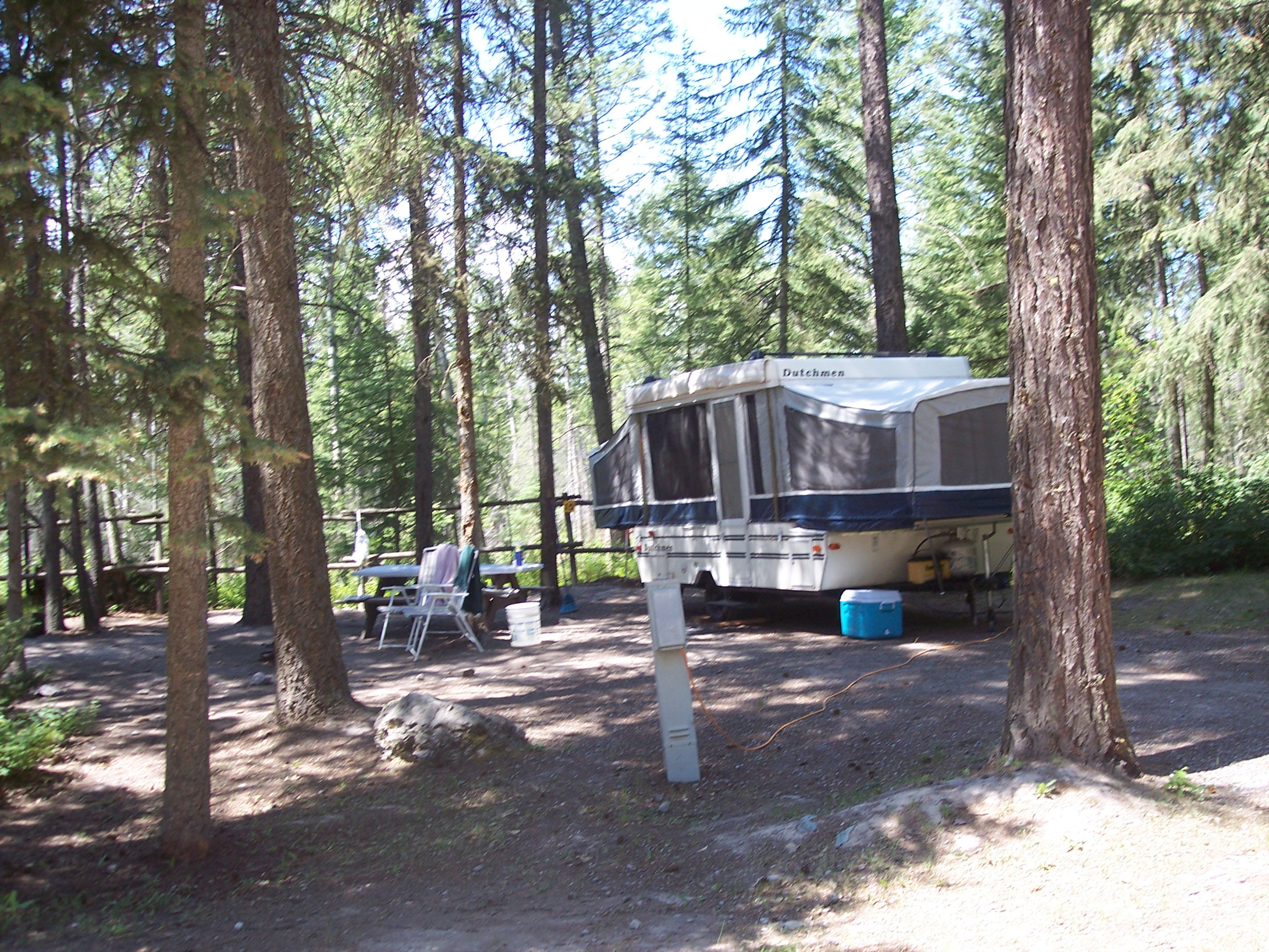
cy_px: 476
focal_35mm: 39
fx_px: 1430
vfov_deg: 36.8
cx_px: 634
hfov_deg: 47.9
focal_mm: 8
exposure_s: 1/125
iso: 100
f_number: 3.4
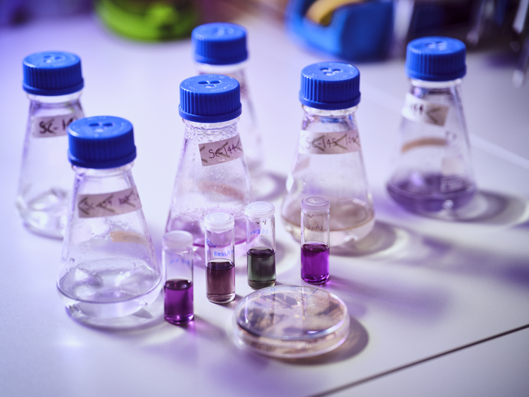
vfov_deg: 17.0
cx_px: 264
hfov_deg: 22.5
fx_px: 1330
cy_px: 198
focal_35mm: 87
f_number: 2.5
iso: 100
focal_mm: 110
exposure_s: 1/125
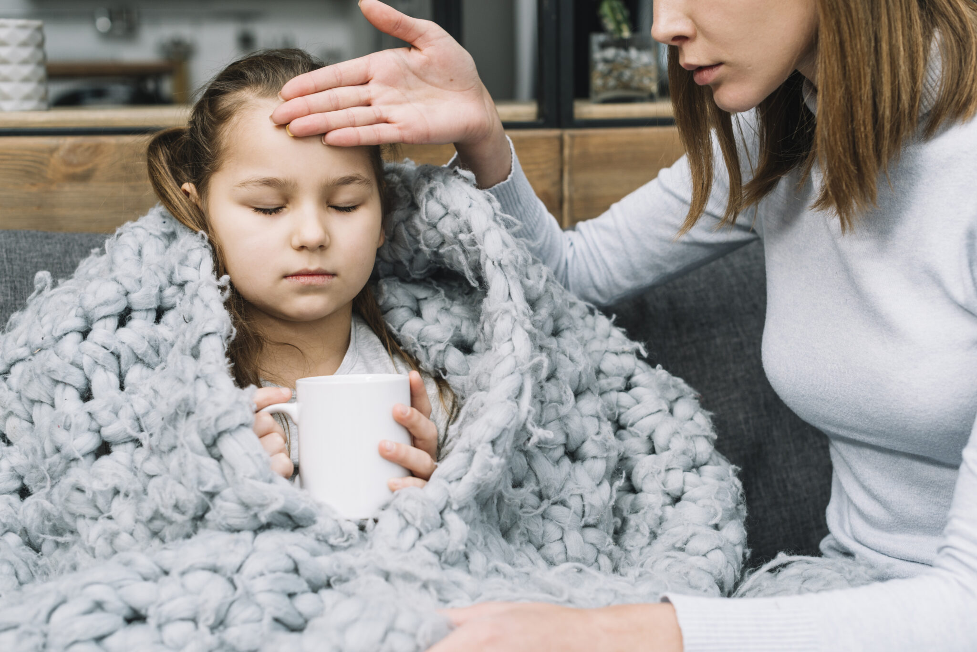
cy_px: 326
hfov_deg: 39.6
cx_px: 488
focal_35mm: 50
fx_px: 1357
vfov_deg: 27.0
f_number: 4
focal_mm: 50
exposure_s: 1/160
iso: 320
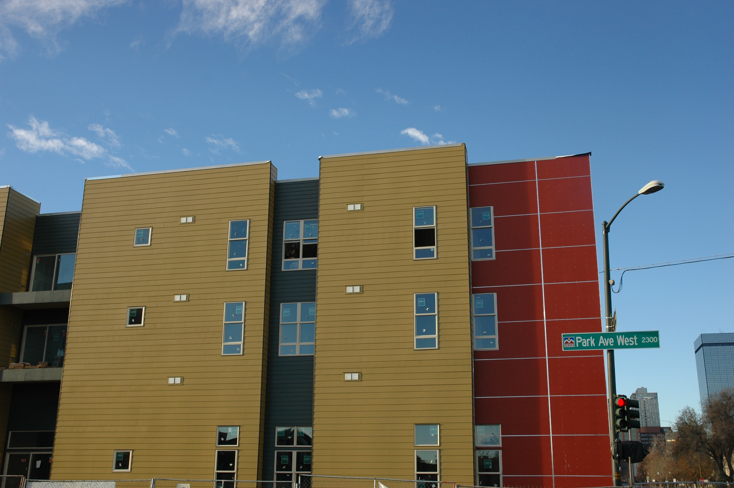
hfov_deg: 48.0
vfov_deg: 33.0
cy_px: 244
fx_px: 825
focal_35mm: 40
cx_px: 367
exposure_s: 1/200
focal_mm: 27
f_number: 7.1
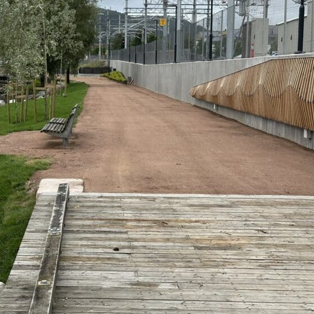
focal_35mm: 78
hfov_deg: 22.0
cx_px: 86
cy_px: 142
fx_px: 800
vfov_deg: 22.2
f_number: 1.78
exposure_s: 1/2597
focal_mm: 6.86
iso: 64
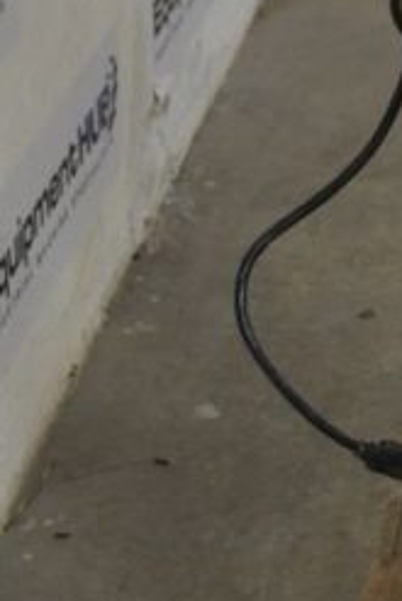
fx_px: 2342
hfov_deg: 9.3
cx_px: 760
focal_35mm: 140
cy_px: -282
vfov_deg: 13.8
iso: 400
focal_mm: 20
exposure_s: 1/80
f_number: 4.5
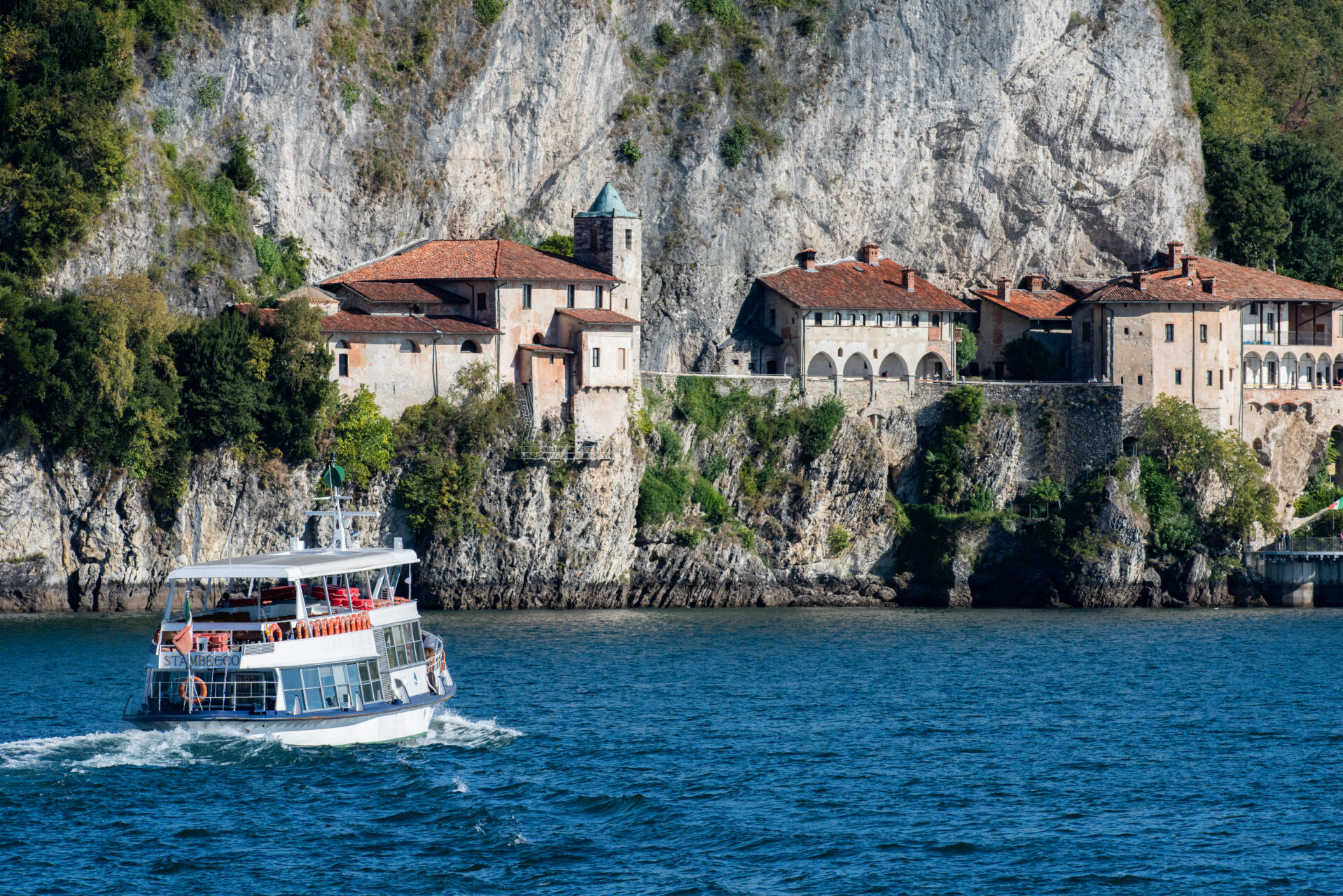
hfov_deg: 6.9
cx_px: 672
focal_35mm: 300
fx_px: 11194
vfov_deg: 4.6
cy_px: 448
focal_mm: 300
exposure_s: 1/1250
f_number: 9
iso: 640
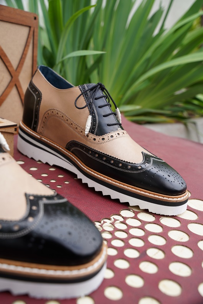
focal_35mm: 33
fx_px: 279
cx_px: 102
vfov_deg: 57.2
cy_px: 152
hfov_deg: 40.0
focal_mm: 33
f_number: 5.6
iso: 100
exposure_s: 1/125
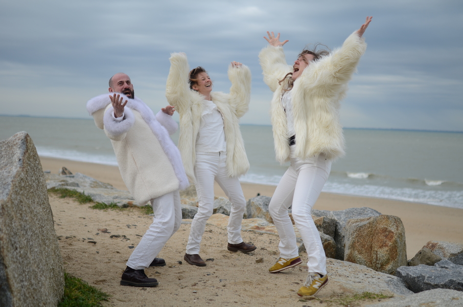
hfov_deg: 37.9
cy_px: 154
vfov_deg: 25.6
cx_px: 232
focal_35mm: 52
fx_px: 674
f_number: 1.4
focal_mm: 35
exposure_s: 1/4000
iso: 100
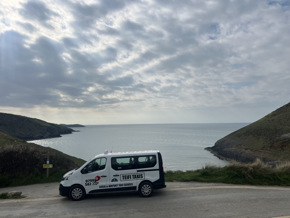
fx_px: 218
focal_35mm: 26
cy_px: 109
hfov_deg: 67.3
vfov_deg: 53.1
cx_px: 145
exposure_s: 1/14286
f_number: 1.5
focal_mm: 5.7
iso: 50
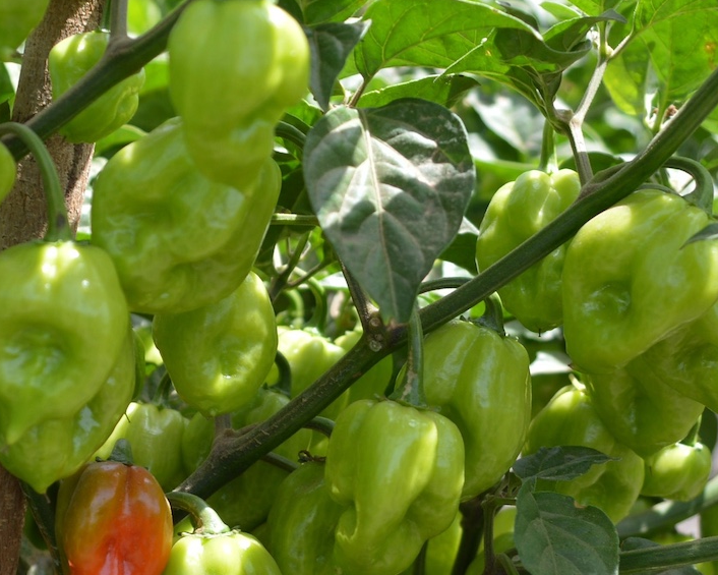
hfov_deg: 27.9
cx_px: 308
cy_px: 289
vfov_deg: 22.5
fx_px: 1445
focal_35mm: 68
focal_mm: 18
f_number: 3.5
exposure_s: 1/250
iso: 100
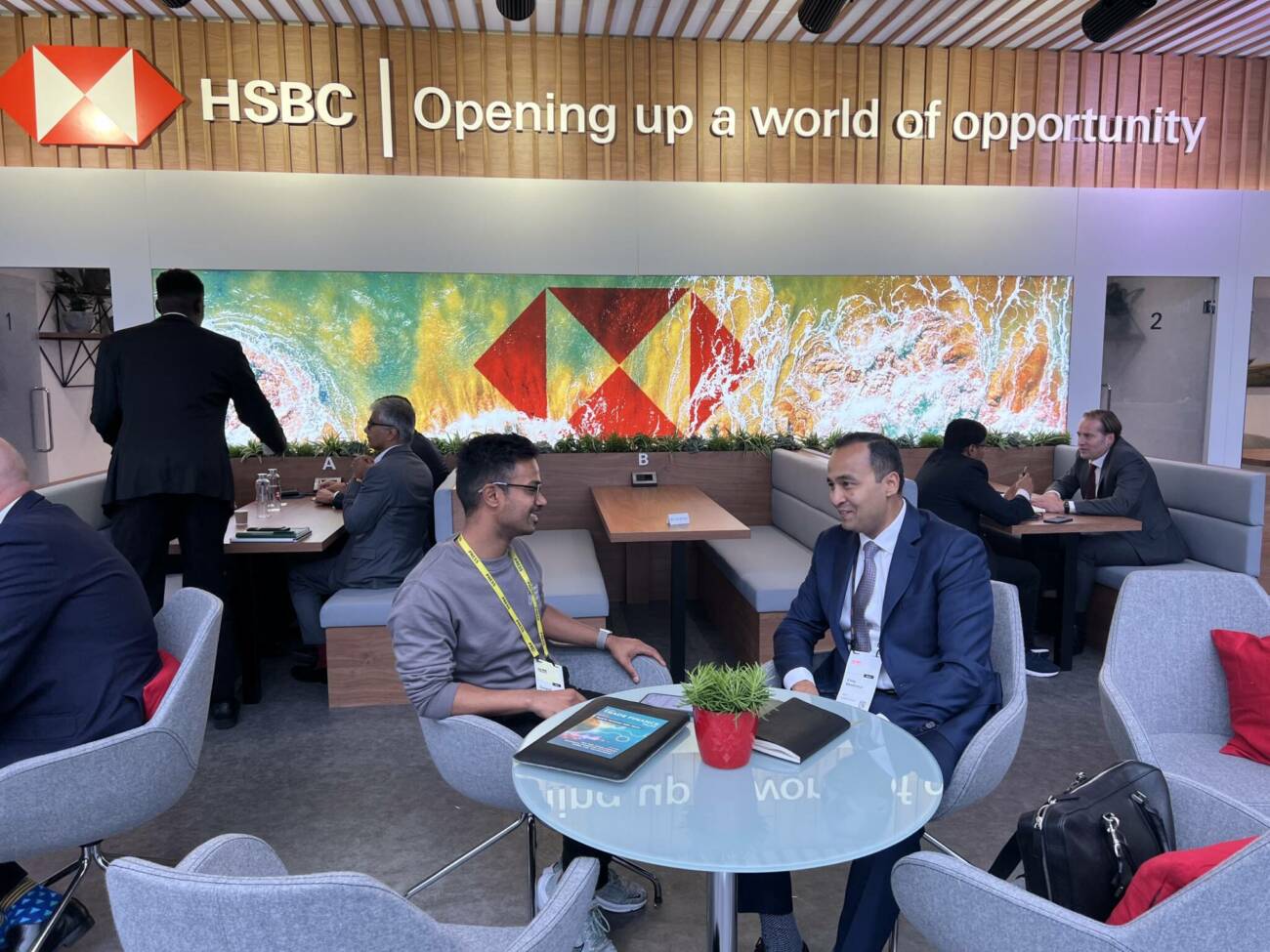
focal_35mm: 26
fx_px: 954
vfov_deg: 53.1
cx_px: 635
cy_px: 476
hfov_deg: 67.3
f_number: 1.5
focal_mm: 5.7
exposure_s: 1/126
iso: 32
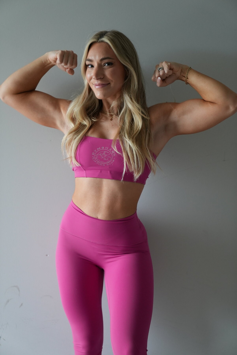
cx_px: 118
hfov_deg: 20.6
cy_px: 178
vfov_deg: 30.5
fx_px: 651
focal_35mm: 66
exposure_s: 1/160
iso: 2500
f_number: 2.8
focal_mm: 66
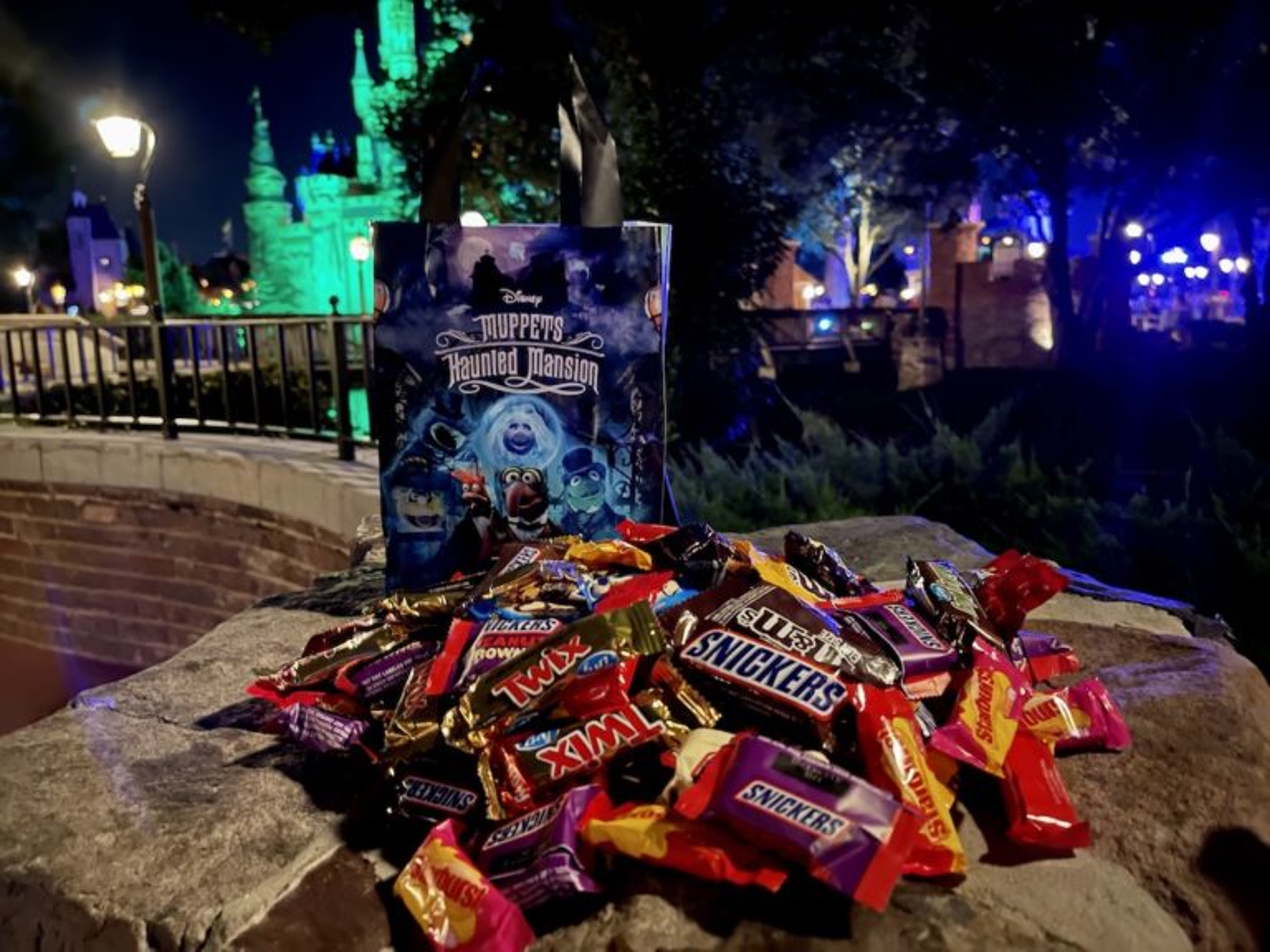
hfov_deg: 67.3
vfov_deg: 53.1
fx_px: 954
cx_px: 635
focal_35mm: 26
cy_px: 476
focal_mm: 5.1
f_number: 1.6
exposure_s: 1/5
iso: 1000
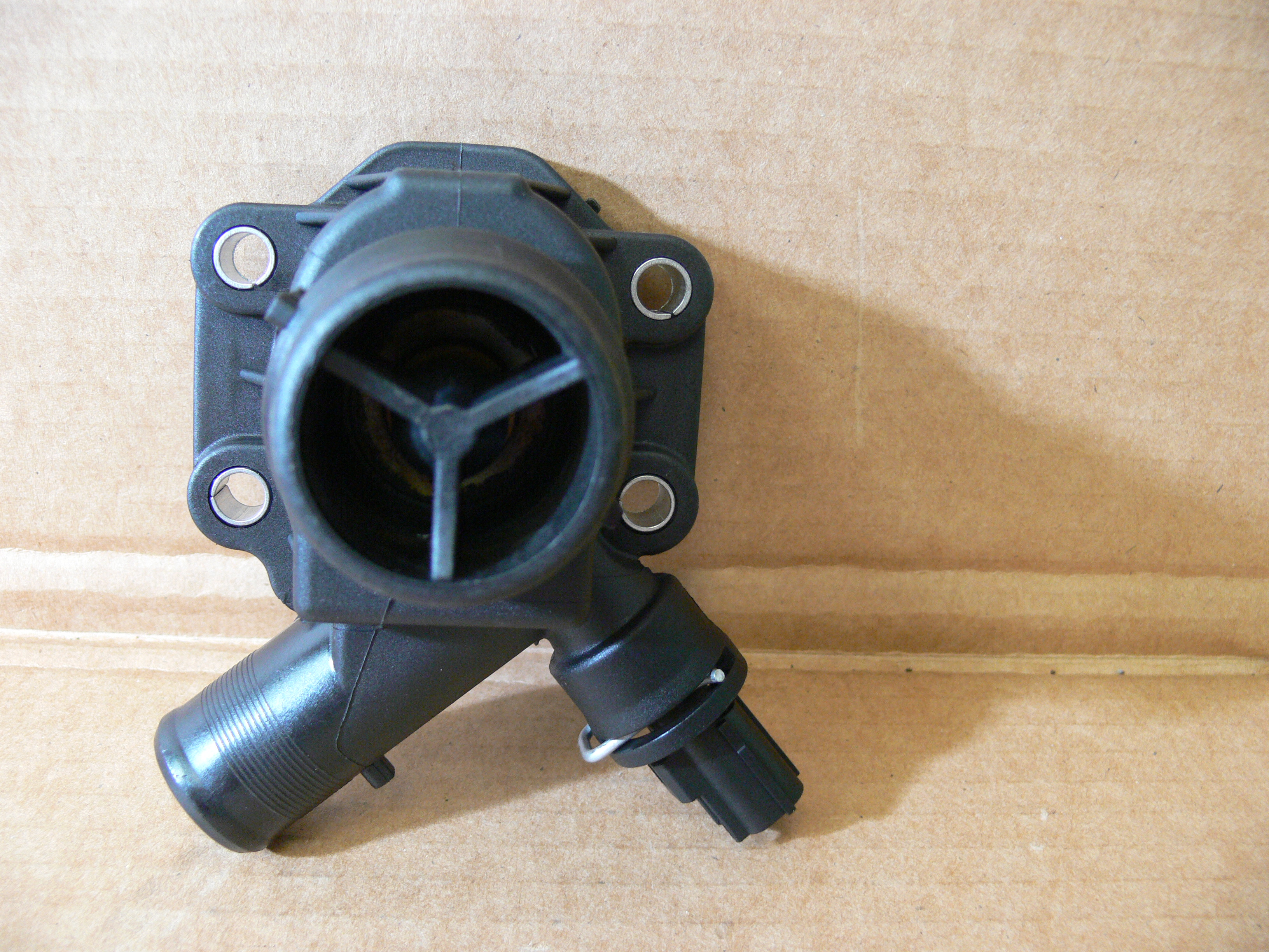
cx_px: 634
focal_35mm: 35
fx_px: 1283
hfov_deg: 52.6
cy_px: 476
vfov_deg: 40.7
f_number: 2.8
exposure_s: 1/25
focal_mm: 7.4
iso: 200
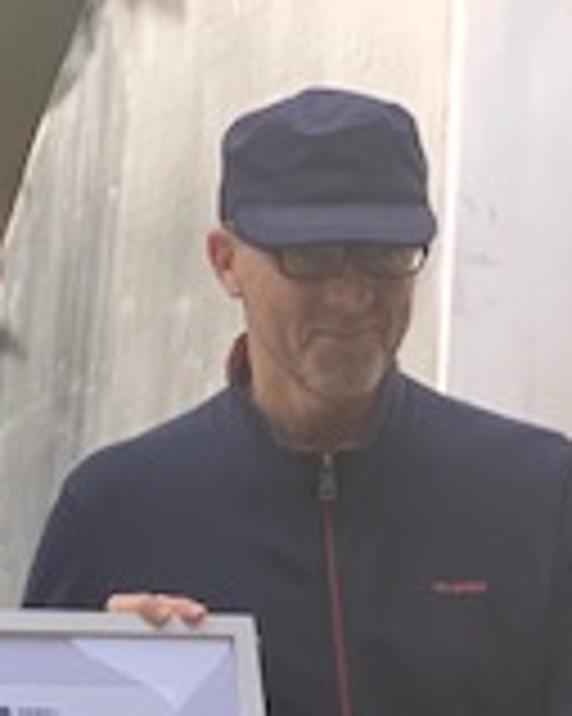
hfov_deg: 7.5
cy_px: 1076
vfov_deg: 9.2
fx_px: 4321
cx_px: -126
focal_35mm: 204
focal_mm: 6
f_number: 2.4
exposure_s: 1/256
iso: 16
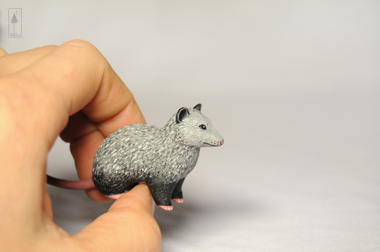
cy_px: 126
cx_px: 190
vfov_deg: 17.4
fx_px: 822
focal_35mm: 78
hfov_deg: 26.0
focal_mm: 52
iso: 1250
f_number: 5.6
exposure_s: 1/80
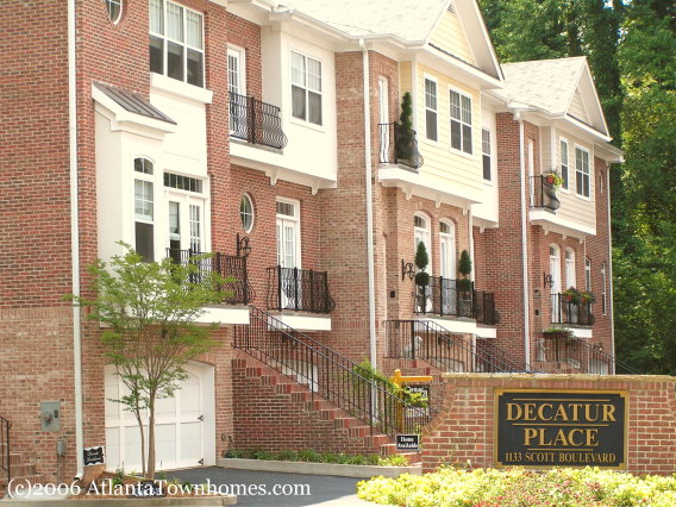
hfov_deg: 19.6
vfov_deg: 14.8
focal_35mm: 100
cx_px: 338
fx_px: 1953
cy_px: 254
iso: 50
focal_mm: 16.6
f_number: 4.5
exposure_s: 1/160
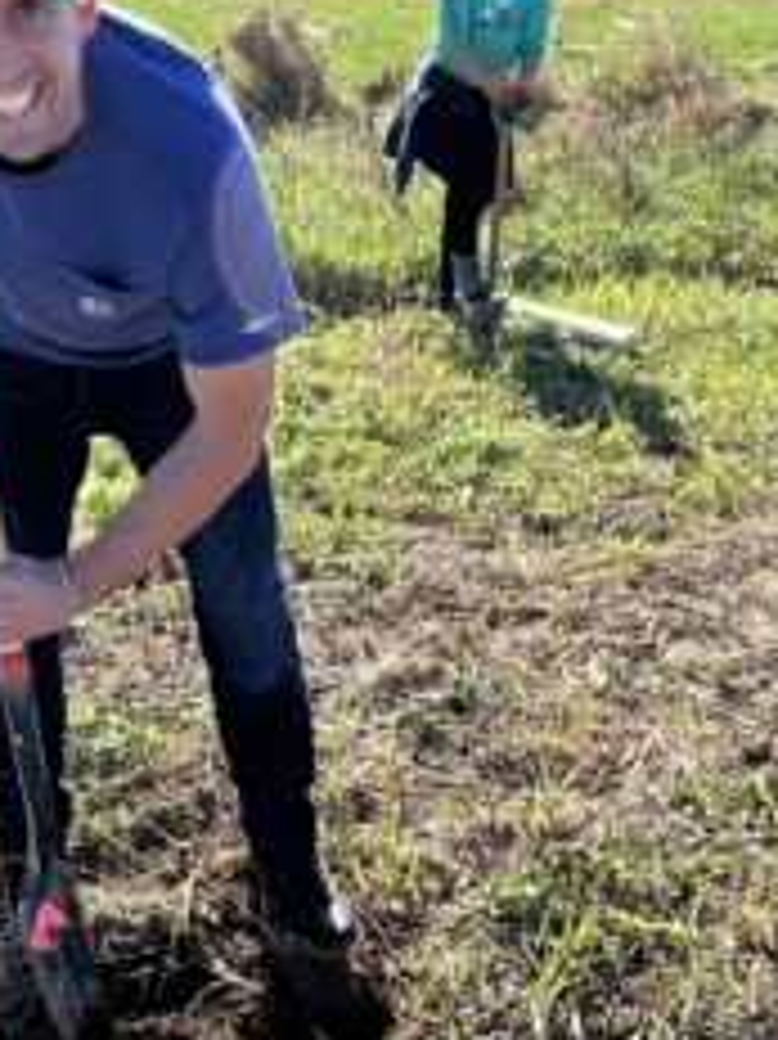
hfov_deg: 32.2
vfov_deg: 41.4
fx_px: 1350
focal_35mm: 45
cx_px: 382
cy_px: 711
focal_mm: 1.57
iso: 32
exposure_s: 1/737
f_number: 1.8
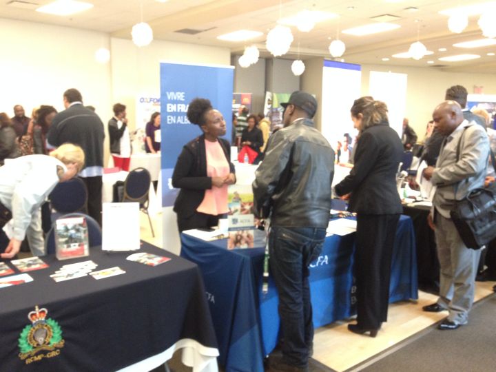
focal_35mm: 33
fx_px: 473
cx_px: 248
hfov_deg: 55.4
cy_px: 186
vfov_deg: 42.9
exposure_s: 1/20
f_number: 2.4
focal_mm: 4.12
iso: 200
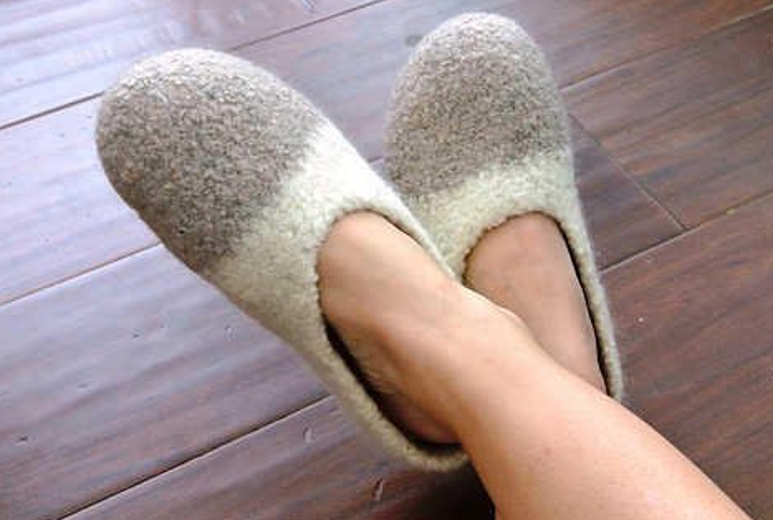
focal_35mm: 45
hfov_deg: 43.5
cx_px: 372
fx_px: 969
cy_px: 248
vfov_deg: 30.0
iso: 400
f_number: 4.2
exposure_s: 1/80
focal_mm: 15.7
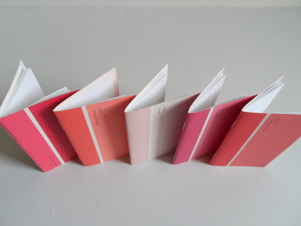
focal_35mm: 25
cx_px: 150
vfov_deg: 54.9
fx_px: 217
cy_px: 113
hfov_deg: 69.4
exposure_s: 1/30
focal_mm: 4.5
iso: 240
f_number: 2.5
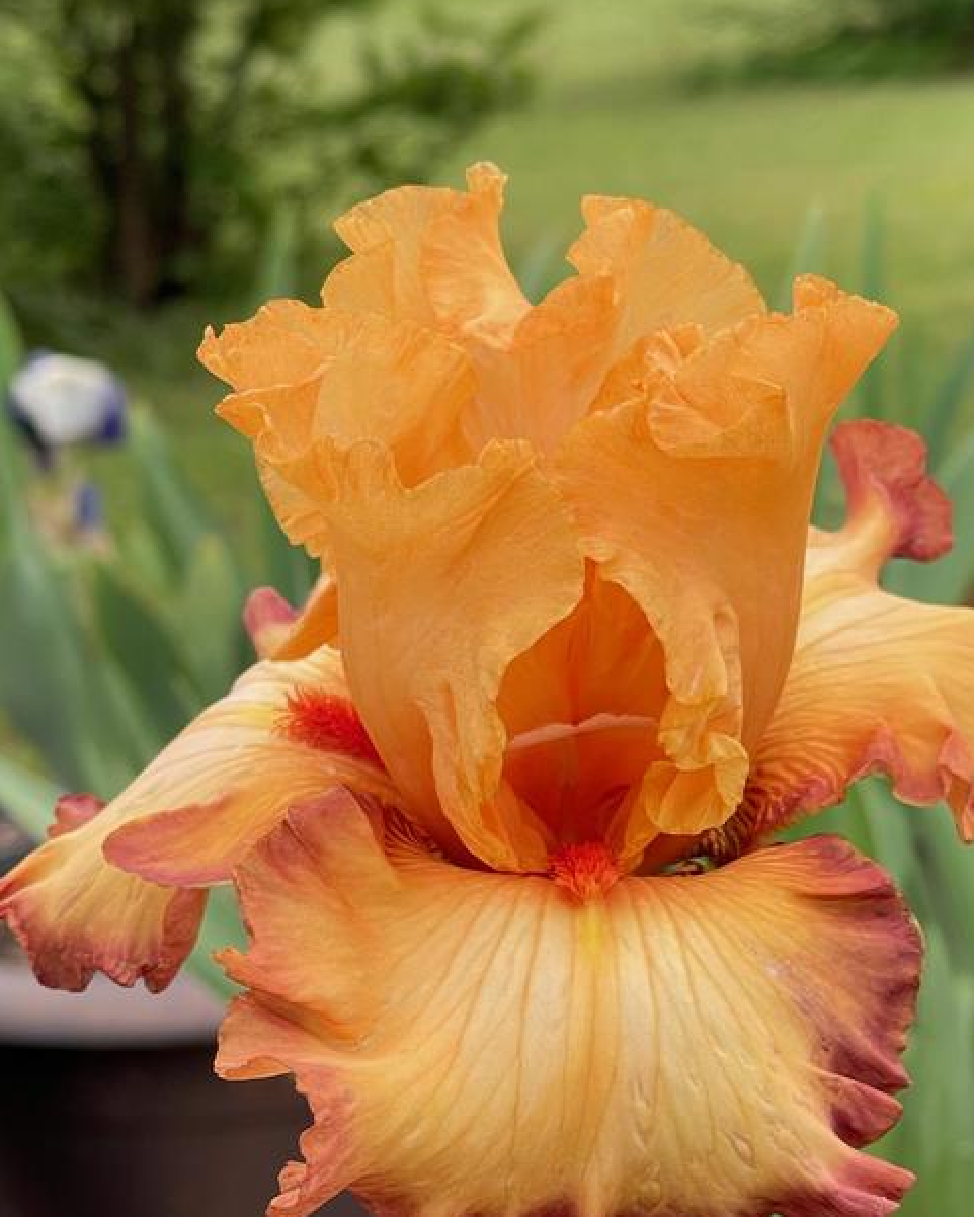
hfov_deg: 14.8
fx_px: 3747
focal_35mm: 104
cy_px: 832
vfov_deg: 18.4
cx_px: 561
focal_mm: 7.5
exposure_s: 1/223
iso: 20
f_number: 2.2
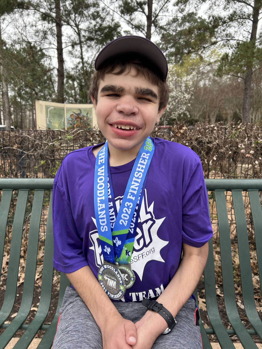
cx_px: 131
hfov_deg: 53.1
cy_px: 174
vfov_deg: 67.3
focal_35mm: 26
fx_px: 262
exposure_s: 1/827
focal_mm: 5.7
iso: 50
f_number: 1.5
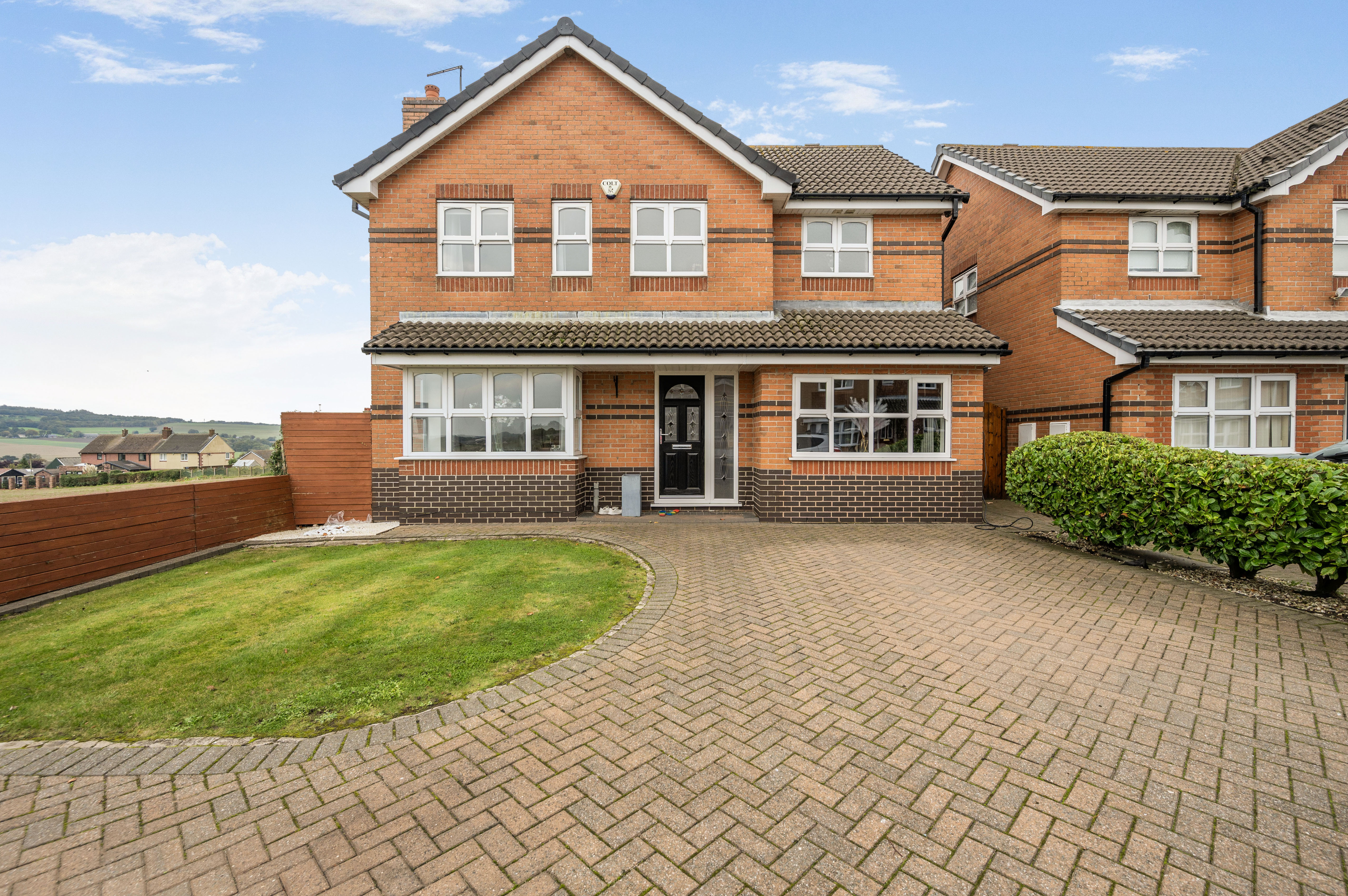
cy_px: 449
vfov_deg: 77.2
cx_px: 691
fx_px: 561
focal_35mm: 15
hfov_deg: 100.4
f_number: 6.3
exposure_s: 1/250
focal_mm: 14
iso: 250
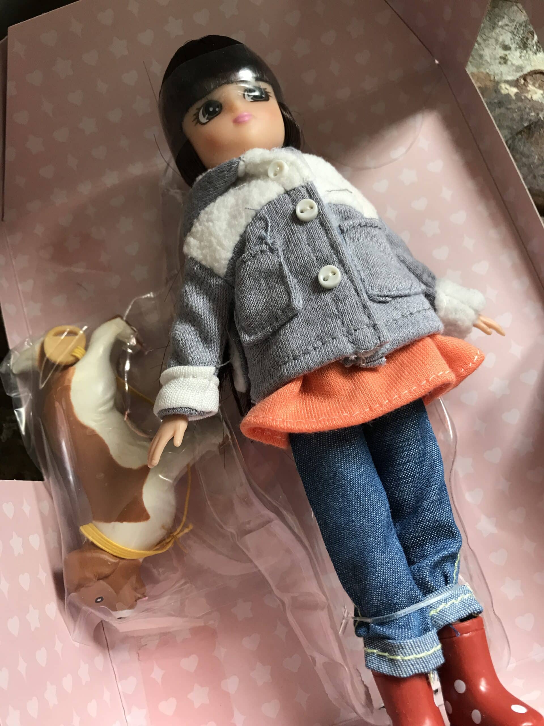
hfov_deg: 49.7
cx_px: 272
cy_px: 363
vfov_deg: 63.4
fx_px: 587
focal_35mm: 28
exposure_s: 1/24
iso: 40
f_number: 1.8
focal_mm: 3.99
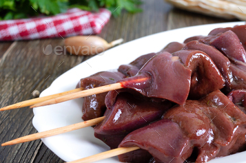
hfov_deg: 26.2
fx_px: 524
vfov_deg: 17.7
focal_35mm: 77
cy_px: 82
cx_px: 175
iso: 100
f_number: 8
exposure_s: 1/160
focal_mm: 31
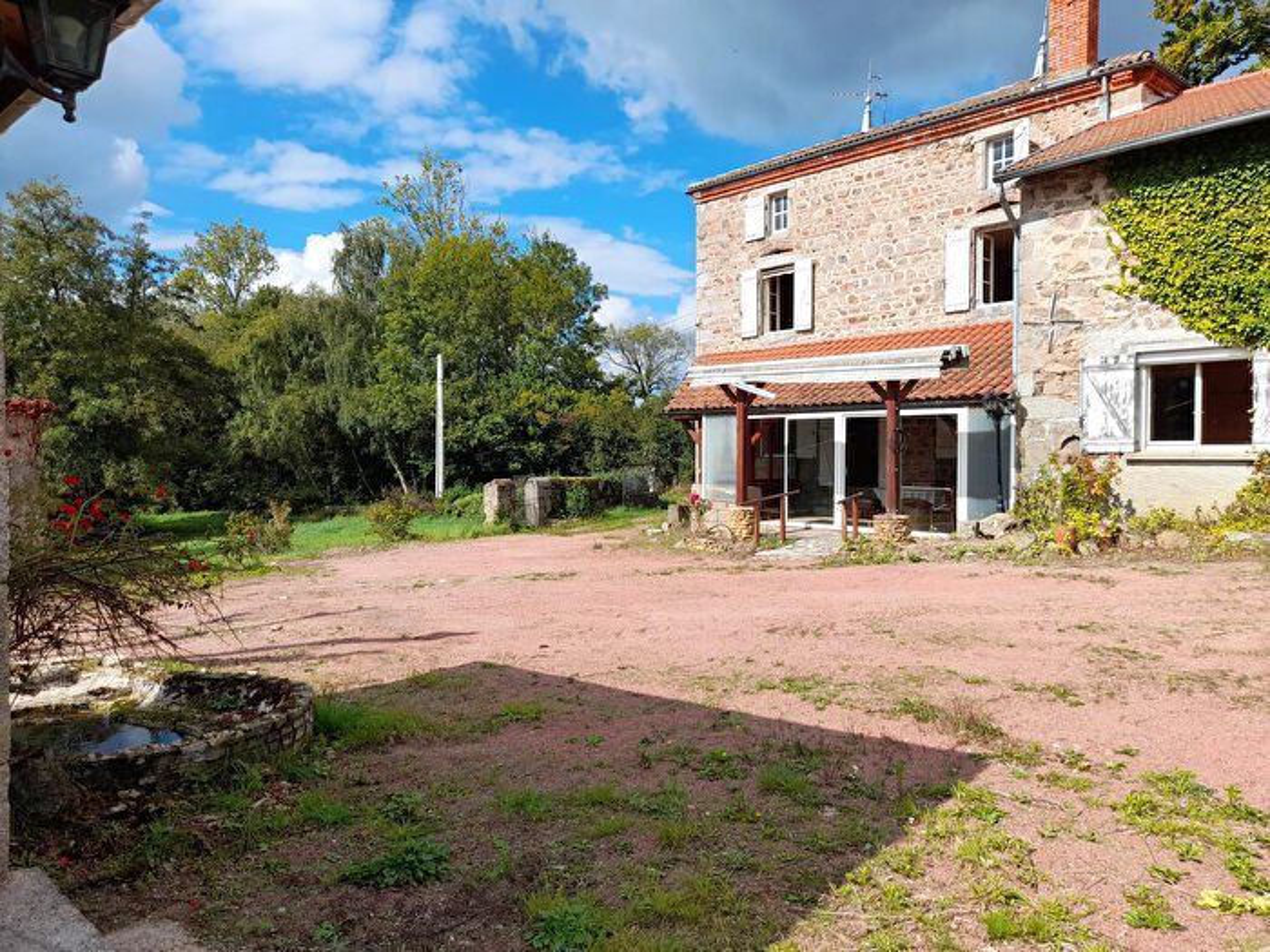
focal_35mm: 25
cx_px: 635
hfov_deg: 69.4
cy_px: 476
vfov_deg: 54.9
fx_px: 917
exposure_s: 1/790
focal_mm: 4.6
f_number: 2
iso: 20
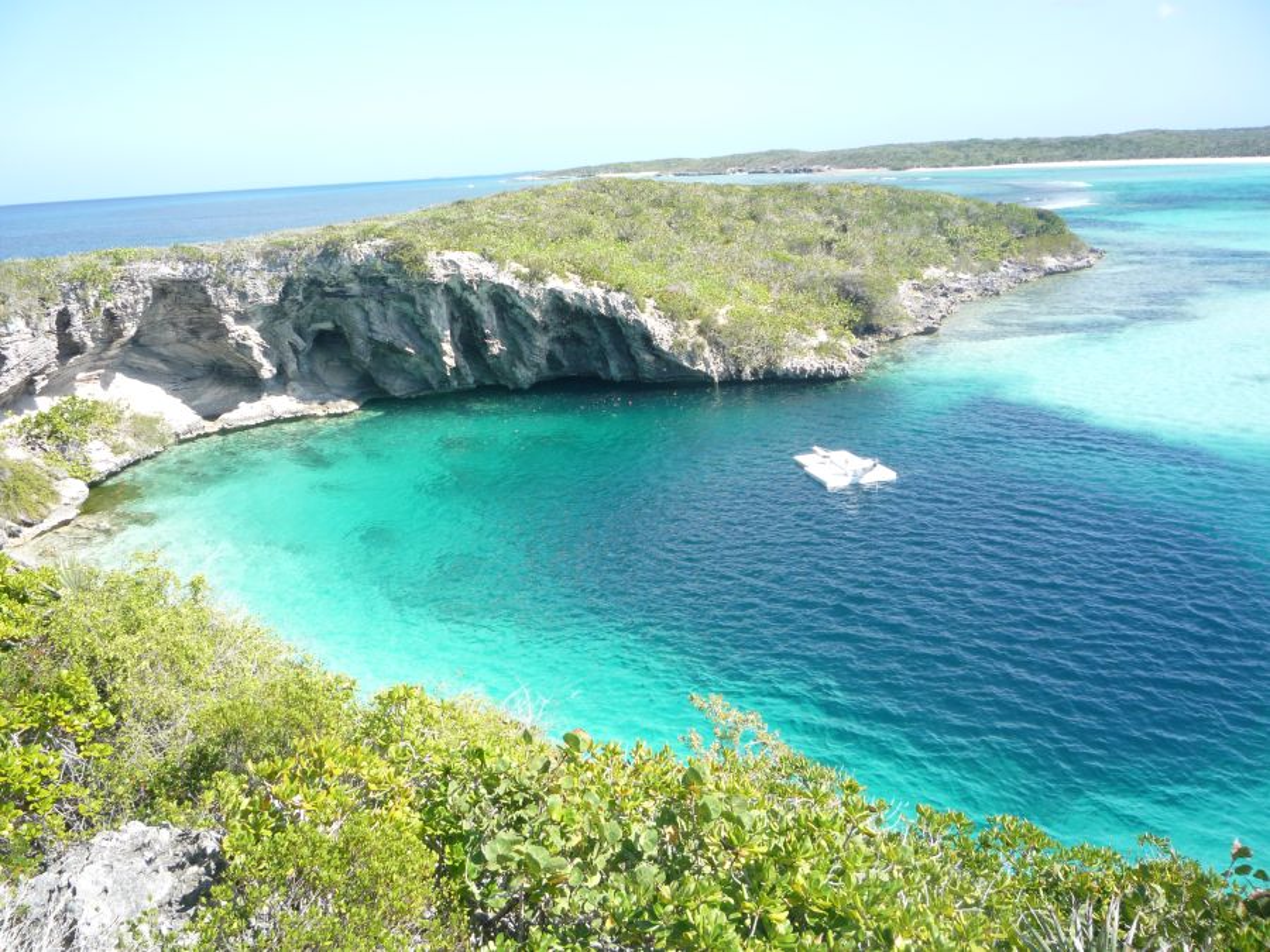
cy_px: 476
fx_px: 1101
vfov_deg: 46.8
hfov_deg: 60.0
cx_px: 635
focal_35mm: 30
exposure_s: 1/250
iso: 100
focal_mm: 5.2
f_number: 4
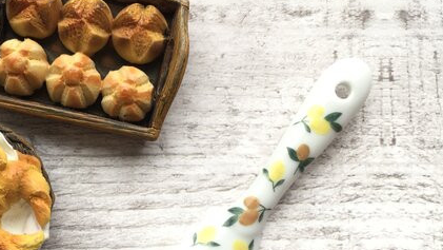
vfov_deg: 24.5
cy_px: 206
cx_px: 147
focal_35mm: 48
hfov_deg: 42.3
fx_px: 564
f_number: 2.2
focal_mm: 4.15
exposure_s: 1/60
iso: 25
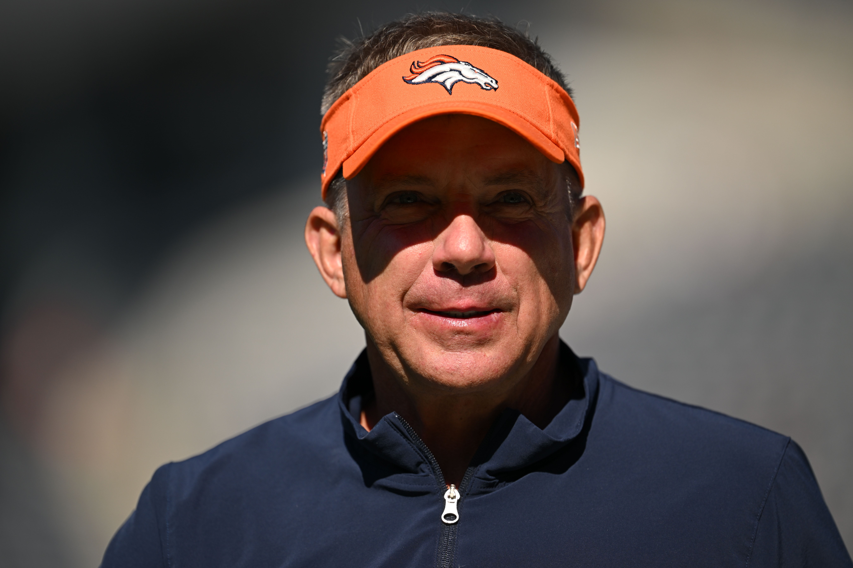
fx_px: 9477
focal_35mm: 400
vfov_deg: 3.4
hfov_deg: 5.2
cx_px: 426
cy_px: 284
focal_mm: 400
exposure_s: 1/4000
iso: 160
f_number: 2.8
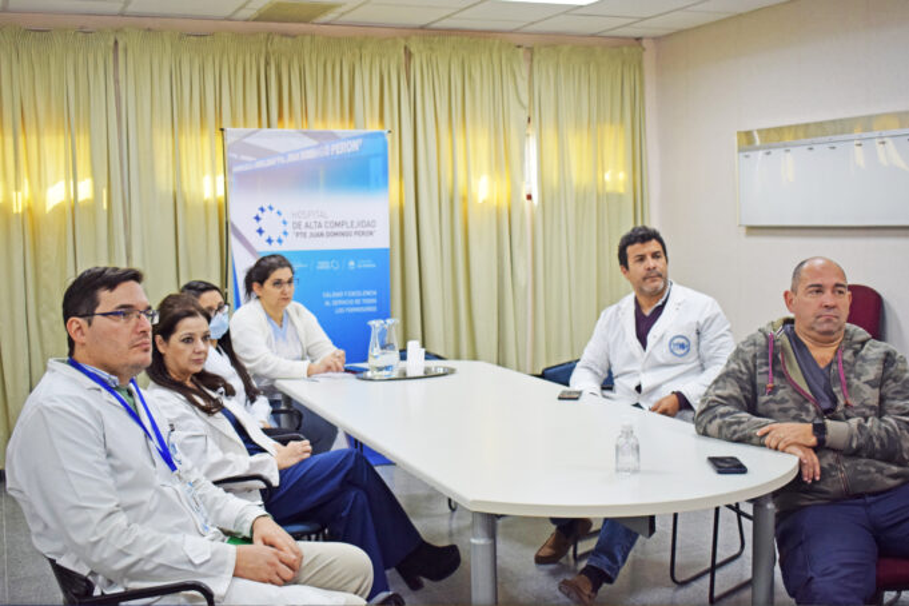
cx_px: 454
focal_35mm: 57
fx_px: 1439
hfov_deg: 35.1
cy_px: 303
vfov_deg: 23.8
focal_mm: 38
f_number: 4.8
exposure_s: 1/60
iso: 1800
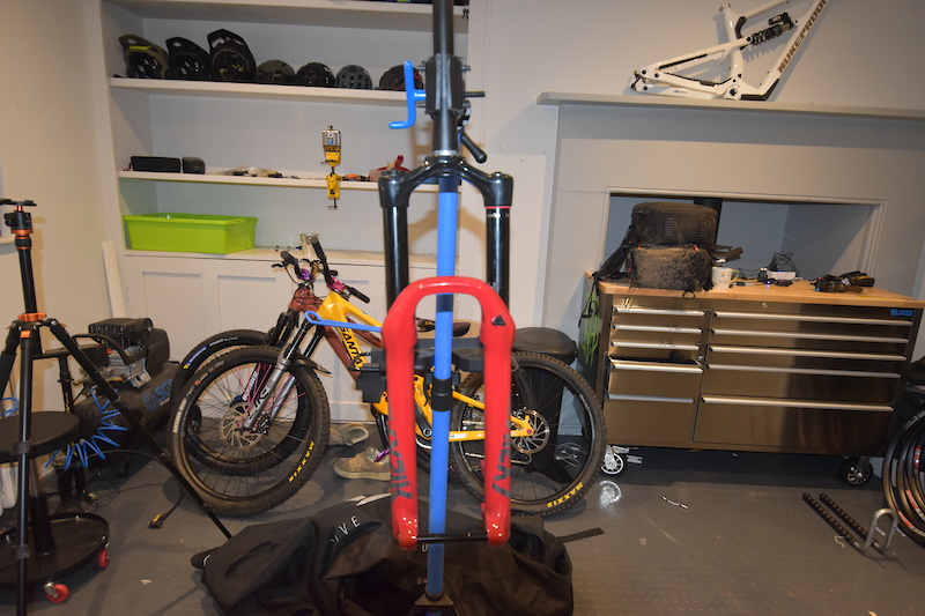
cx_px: 462
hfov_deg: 81.2
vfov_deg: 59.5
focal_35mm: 21
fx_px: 539
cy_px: 308
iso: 1250
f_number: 4
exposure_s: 1/30
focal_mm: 14
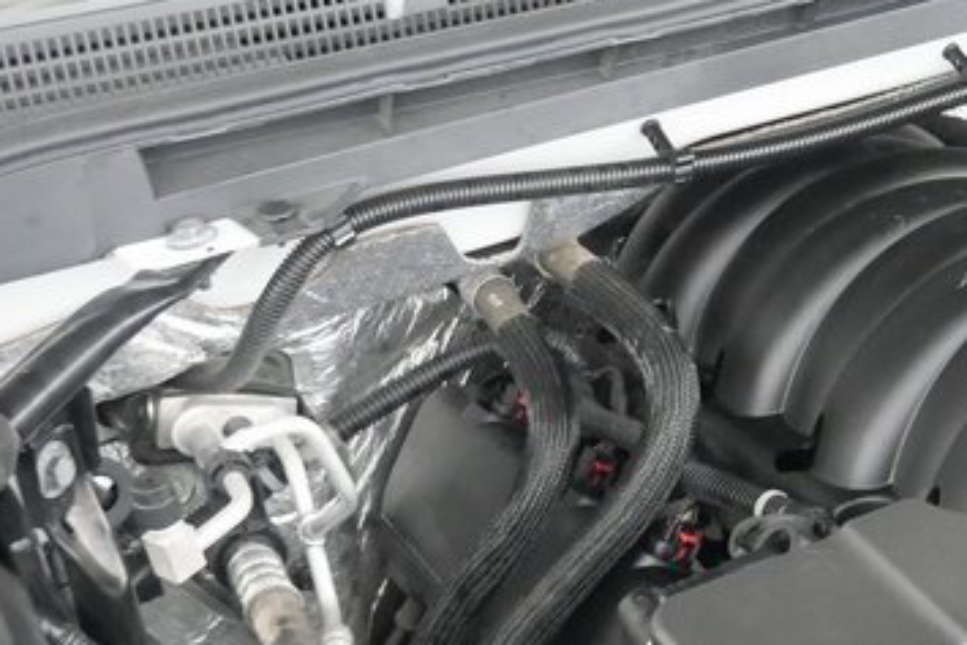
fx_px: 1935
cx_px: 945
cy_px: 403
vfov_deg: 18.9
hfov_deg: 26.7
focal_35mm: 72
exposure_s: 1/5
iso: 3200
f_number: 3.5
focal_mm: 12
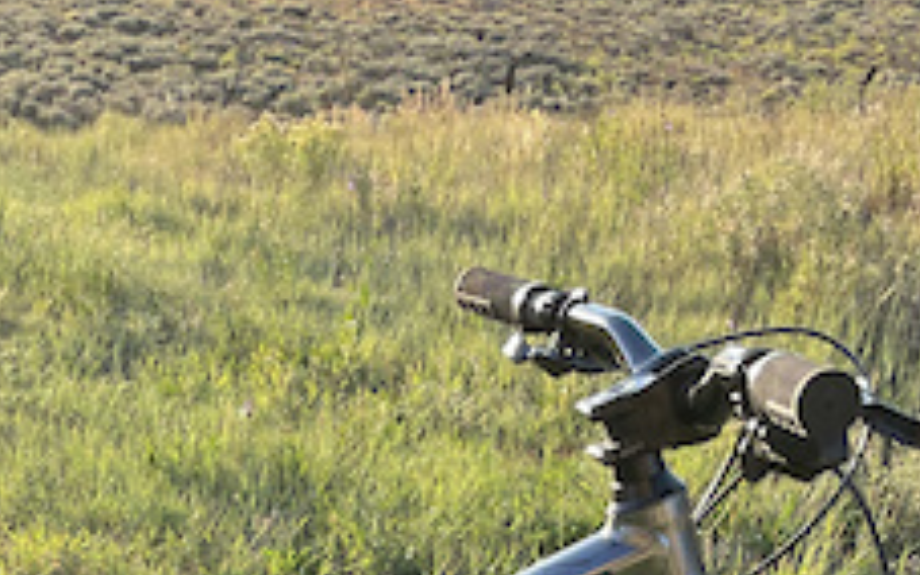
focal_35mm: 97
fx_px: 2433
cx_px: 146
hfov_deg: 21.1
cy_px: 1365
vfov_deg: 11.3
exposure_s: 1/298
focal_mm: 4.2
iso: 32
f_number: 1.6
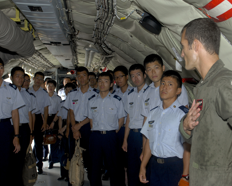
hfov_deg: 38.6
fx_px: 330
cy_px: 92
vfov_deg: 31.4
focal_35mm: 48
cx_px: 138
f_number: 5.6
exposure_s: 1/25
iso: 400
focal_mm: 28
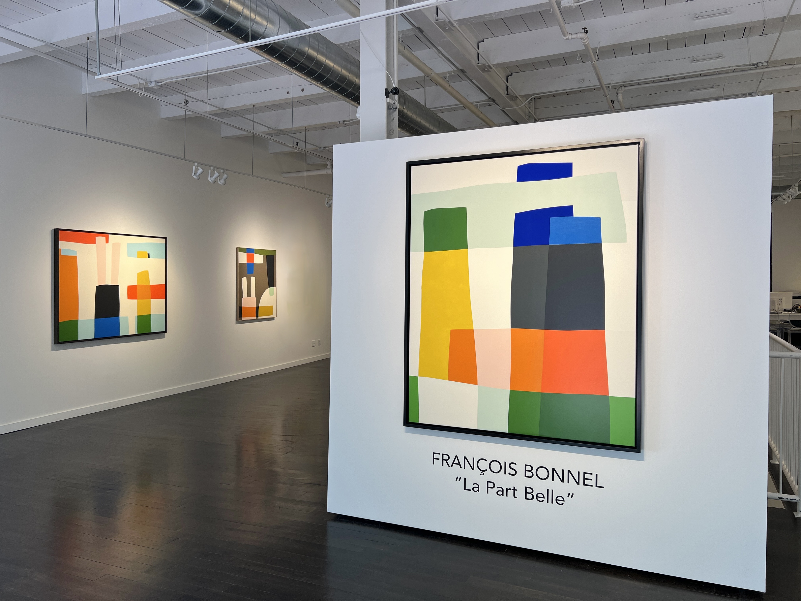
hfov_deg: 67.3
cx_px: 400
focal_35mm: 26
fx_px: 602
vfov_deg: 53.1
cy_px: 300
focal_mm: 5.7
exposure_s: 1/132
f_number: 1.5
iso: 32
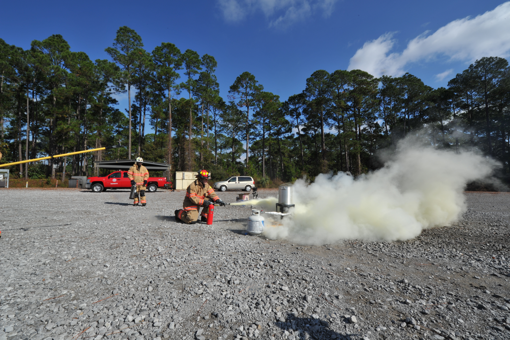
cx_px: 255
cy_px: 170
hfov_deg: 104.3
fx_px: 198
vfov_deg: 81.1
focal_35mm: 14
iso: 200
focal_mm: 14
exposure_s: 1/125
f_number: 22
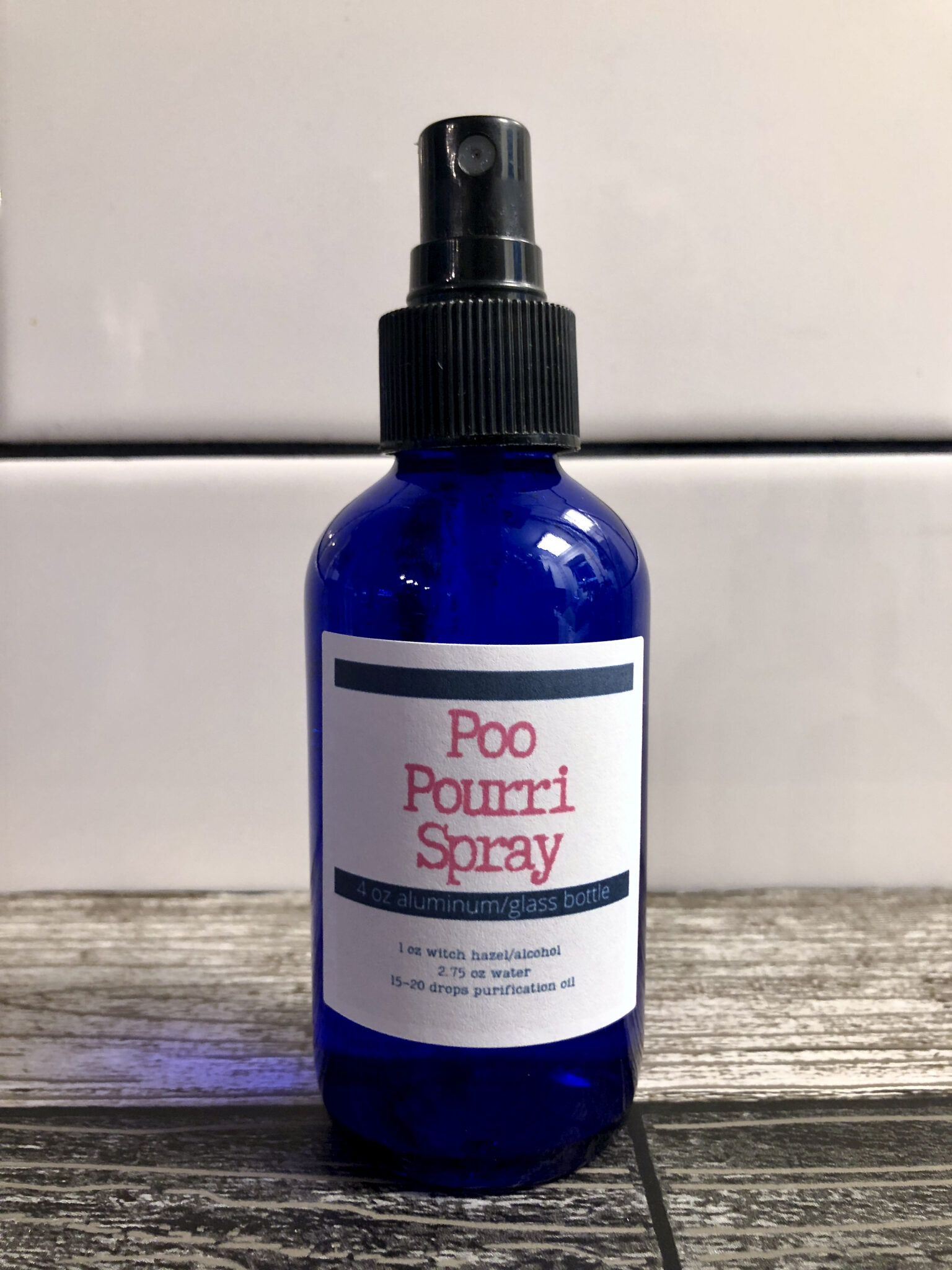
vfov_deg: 63.4
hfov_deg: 49.7
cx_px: 476
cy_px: 635
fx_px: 1027
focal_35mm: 28
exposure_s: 1/15
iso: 50
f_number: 1.8
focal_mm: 4
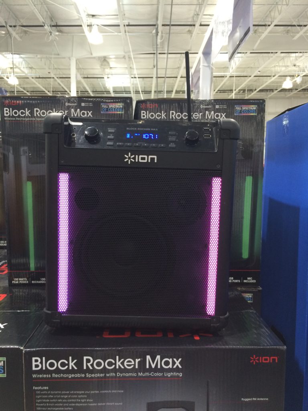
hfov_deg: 48.2
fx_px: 344
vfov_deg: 61.7
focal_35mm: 29
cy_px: 206
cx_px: 154
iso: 160
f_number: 2.2
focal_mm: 4.15
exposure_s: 1/30
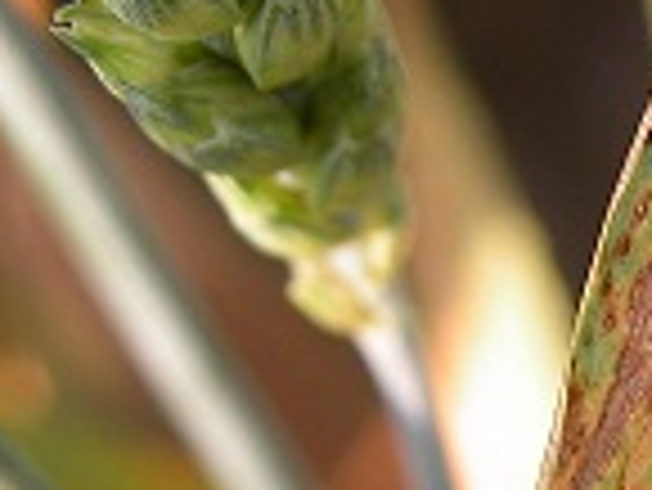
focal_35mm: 367
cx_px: 967
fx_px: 6918
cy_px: 459
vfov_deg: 4.1
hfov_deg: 5.4
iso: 100
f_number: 3.9
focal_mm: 21
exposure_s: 1/168
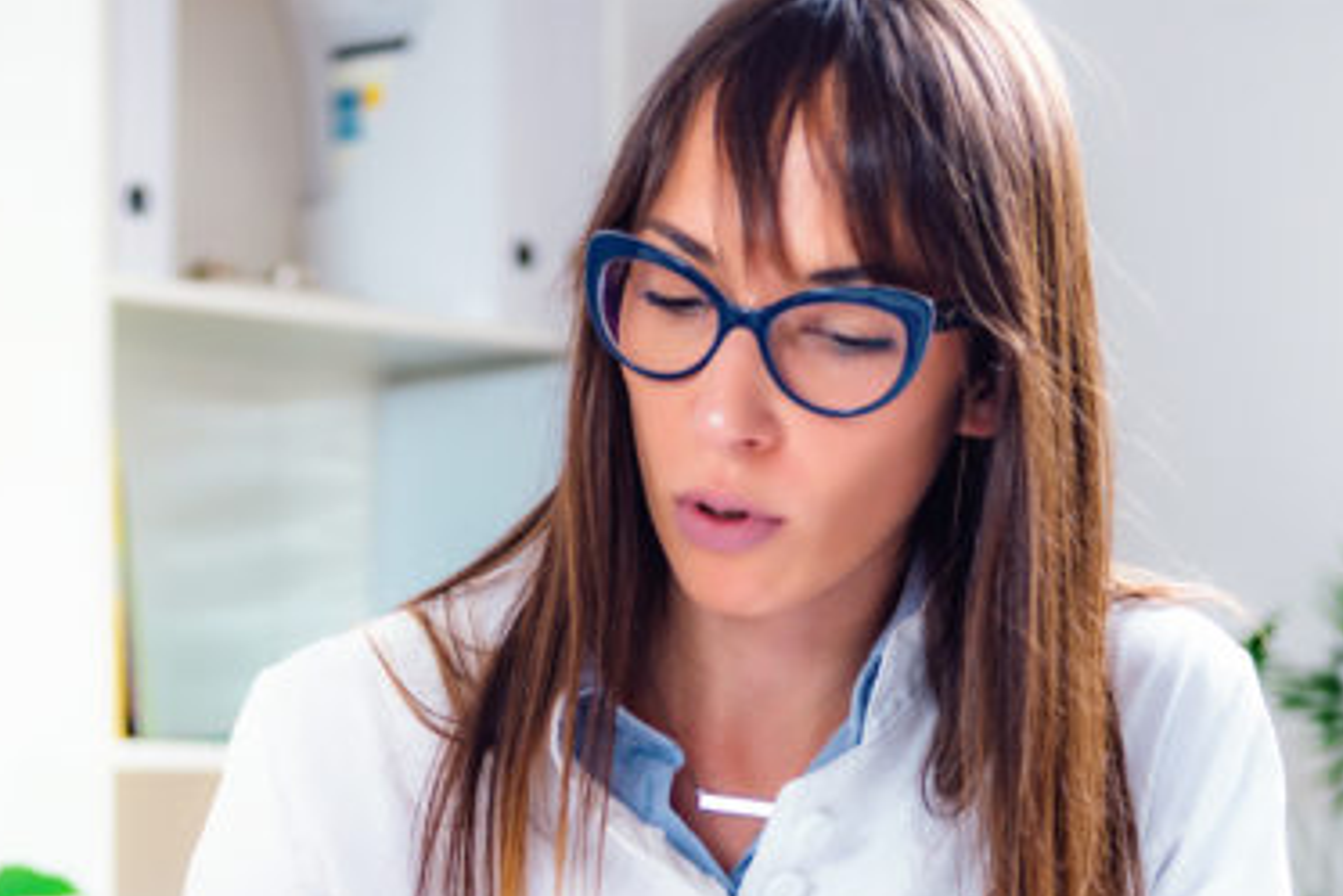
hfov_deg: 18.9
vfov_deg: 12.6
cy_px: 919
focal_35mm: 107
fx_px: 3993
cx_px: 263
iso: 100
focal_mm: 52
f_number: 2.8
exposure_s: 1/160
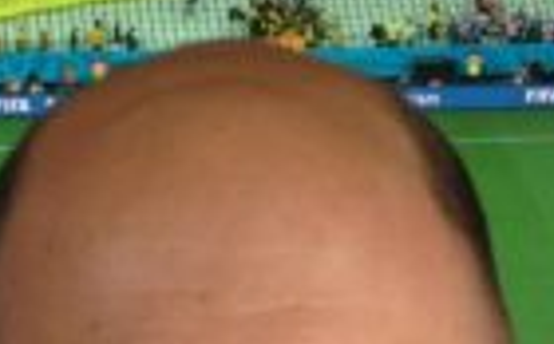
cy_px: 797
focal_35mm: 225
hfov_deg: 9.3
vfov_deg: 5.6
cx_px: 182
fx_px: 3392
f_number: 2.4
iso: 50
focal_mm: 4.12
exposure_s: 1/60
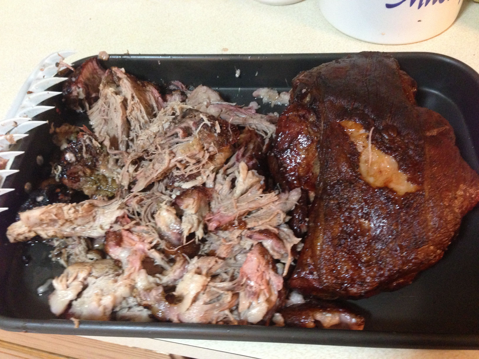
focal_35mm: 33
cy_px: 180
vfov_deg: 42.9
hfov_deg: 55.4
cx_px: 240
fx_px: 457
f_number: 2.4
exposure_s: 1/17
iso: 400
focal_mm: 4.13
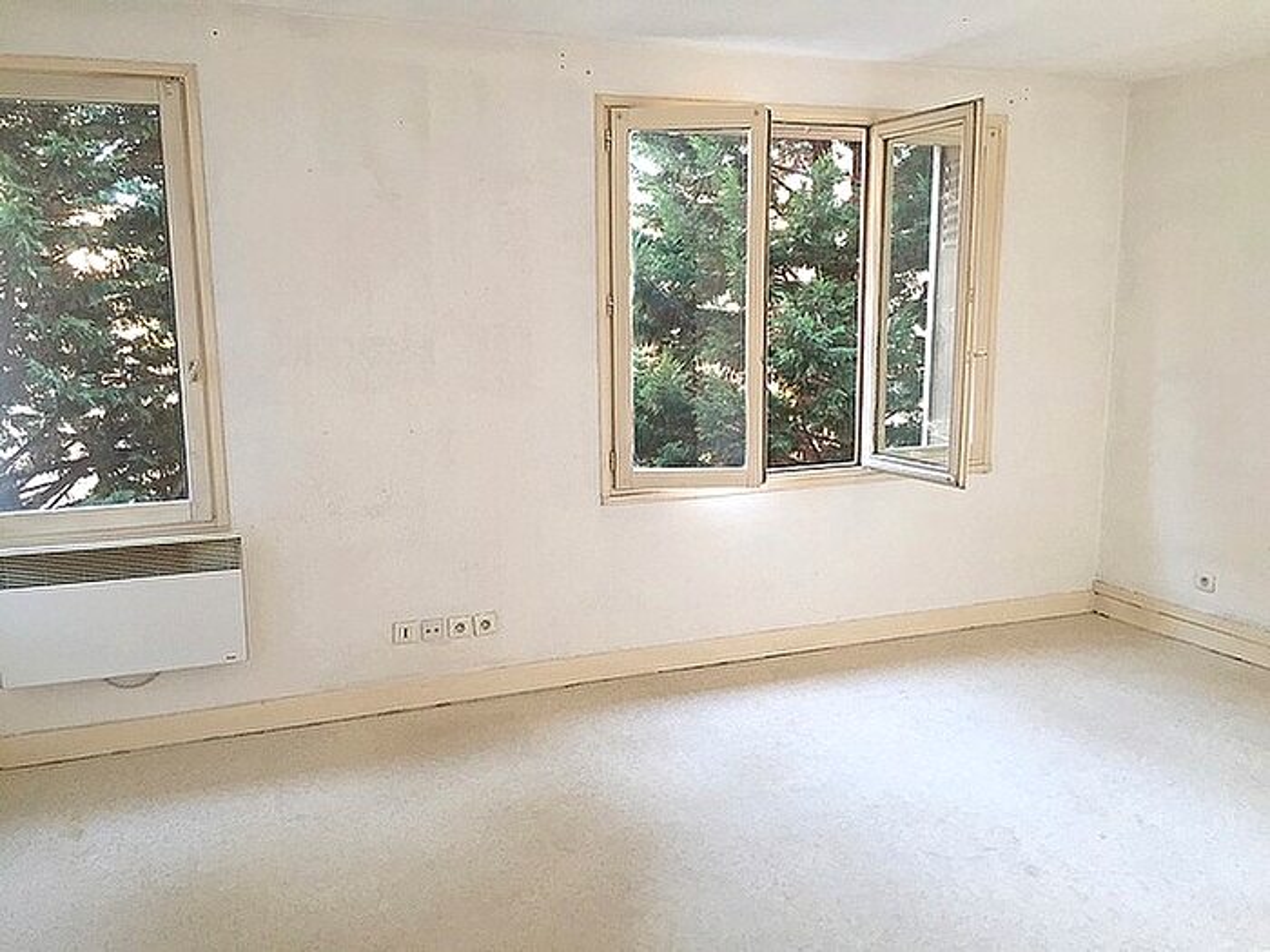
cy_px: 476
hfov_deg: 61.7
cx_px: 635
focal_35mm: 29
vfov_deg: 48.2
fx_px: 1064
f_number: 2.2
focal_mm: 4.15
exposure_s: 1/30
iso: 80
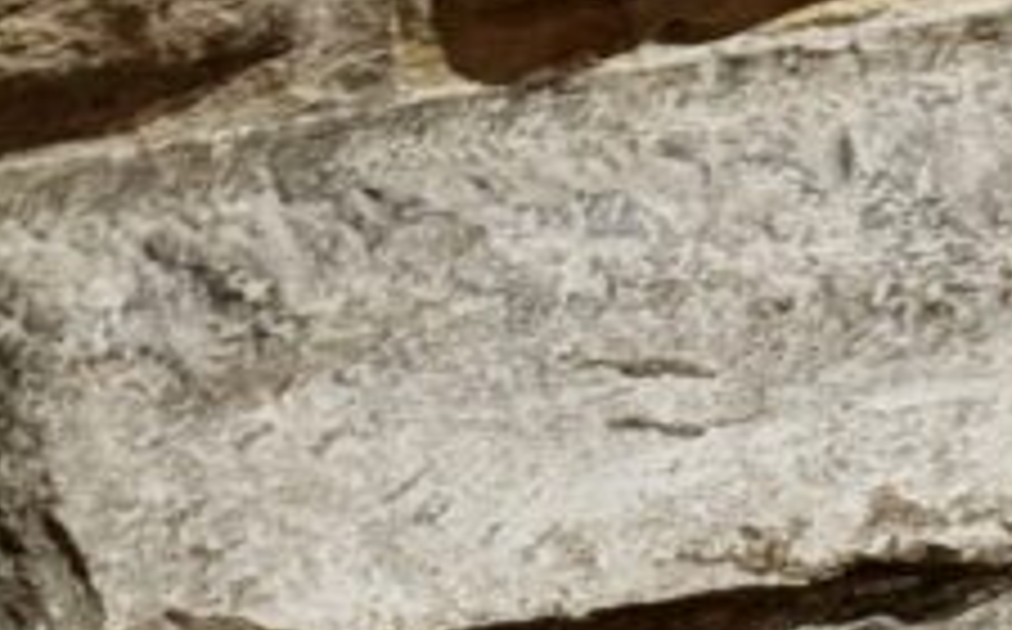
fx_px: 4159
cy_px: 1186
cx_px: 1043
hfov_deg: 13.6
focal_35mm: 151
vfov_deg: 8.3
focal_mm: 6.86
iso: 400
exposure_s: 1/25
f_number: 1.78
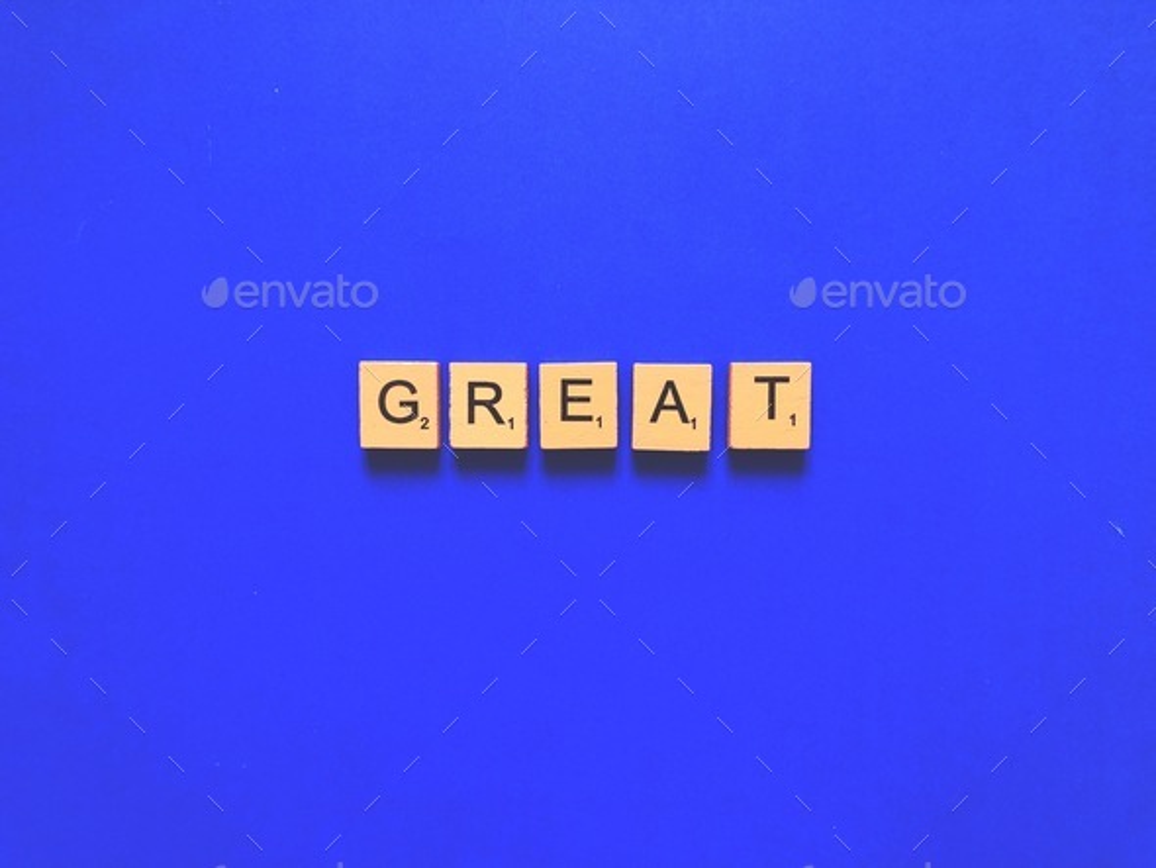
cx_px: 578
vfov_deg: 49.8
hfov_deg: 63.4
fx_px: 935
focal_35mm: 28
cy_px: 434
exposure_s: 1/15
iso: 80
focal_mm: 3.99
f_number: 1.8
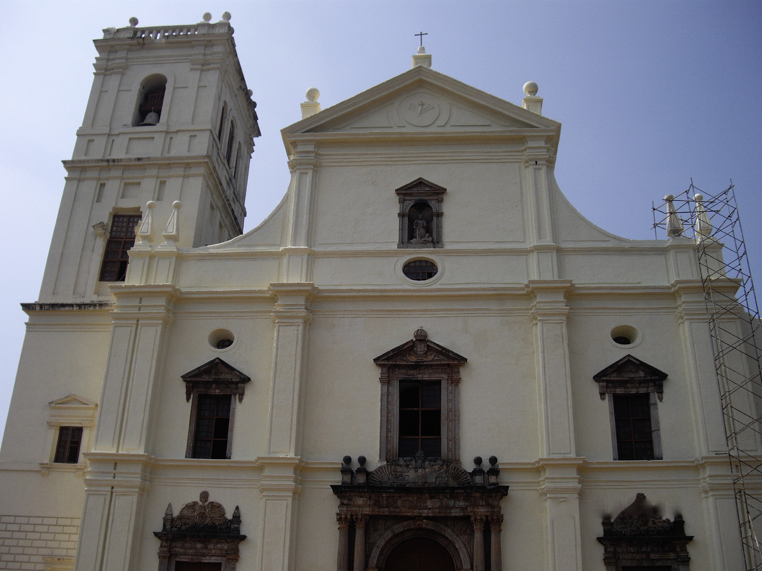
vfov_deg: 37.7
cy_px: 286
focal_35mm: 38
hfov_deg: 49.0
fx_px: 836
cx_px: 381
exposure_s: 1/200
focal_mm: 7.9
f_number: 8
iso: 64
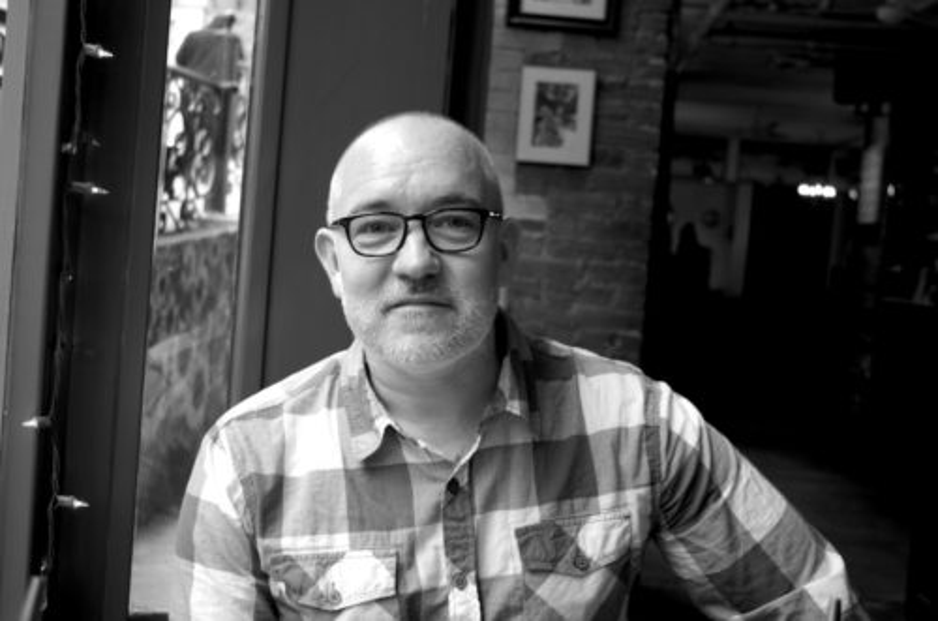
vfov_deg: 31.7
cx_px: 469
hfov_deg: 46.5
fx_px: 1092
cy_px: 310
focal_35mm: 42
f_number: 4
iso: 400
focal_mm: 28.13
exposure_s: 1/60
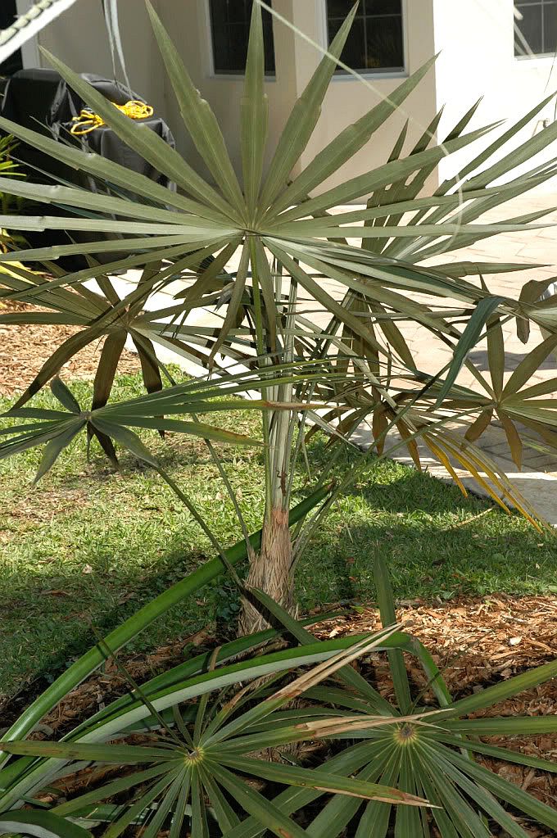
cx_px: 278
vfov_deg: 28.1
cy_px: 419
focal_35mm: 72
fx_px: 1674
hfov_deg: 18.9
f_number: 10
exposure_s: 1/400
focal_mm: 48
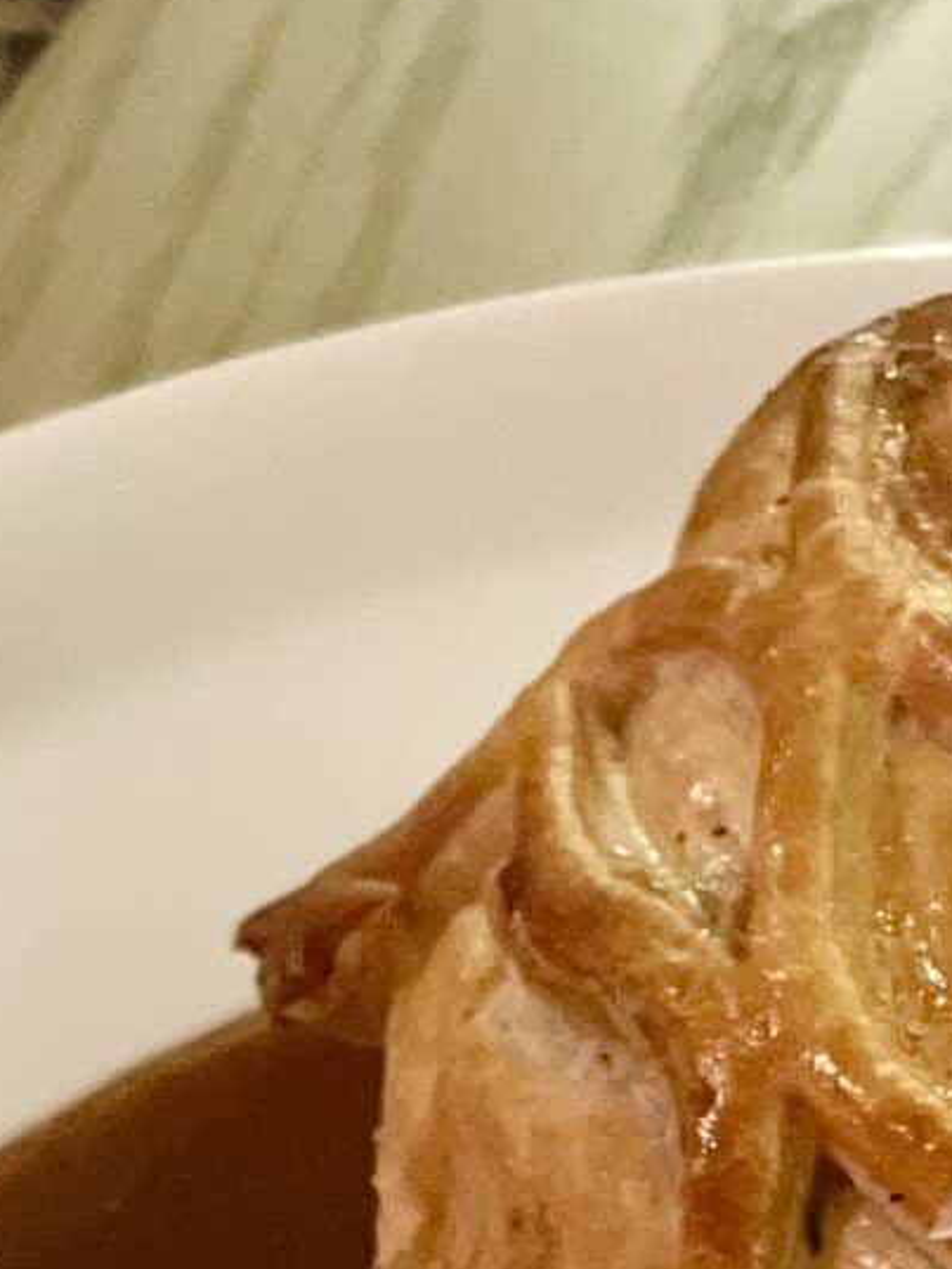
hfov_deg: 11.7
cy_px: 1912
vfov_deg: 14.8
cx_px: 1193
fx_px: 4545
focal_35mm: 124
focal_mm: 4.2
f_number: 1.6
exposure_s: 1/24
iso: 1000
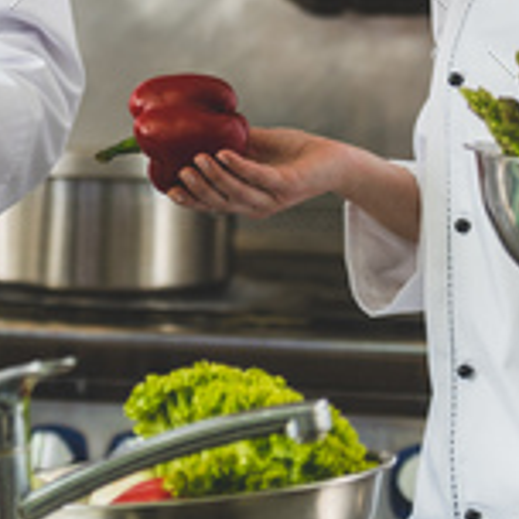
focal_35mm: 324
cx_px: -300
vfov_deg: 5.4
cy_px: -51
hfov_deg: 5.4
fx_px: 5496
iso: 200
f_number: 2.8
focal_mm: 98
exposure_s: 1/200
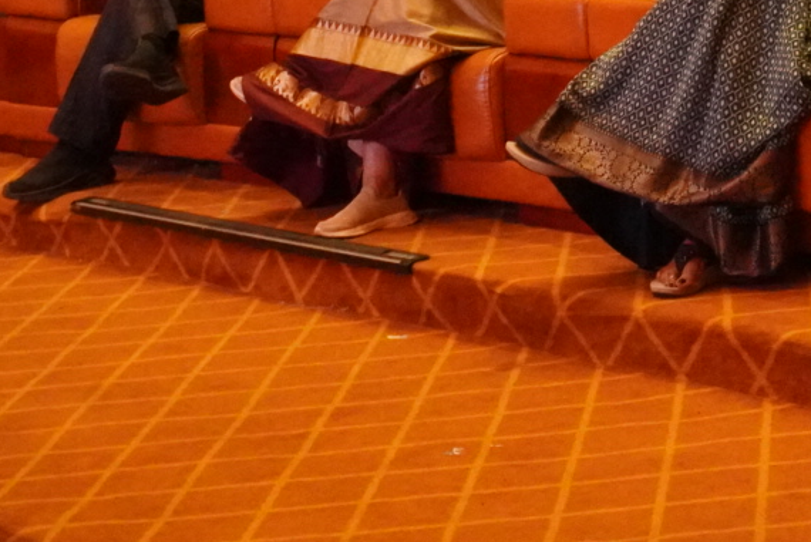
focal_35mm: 119
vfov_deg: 11.3
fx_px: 2683
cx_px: 1041
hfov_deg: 16.3
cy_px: -152
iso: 12800
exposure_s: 1/80
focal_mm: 28
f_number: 6.3
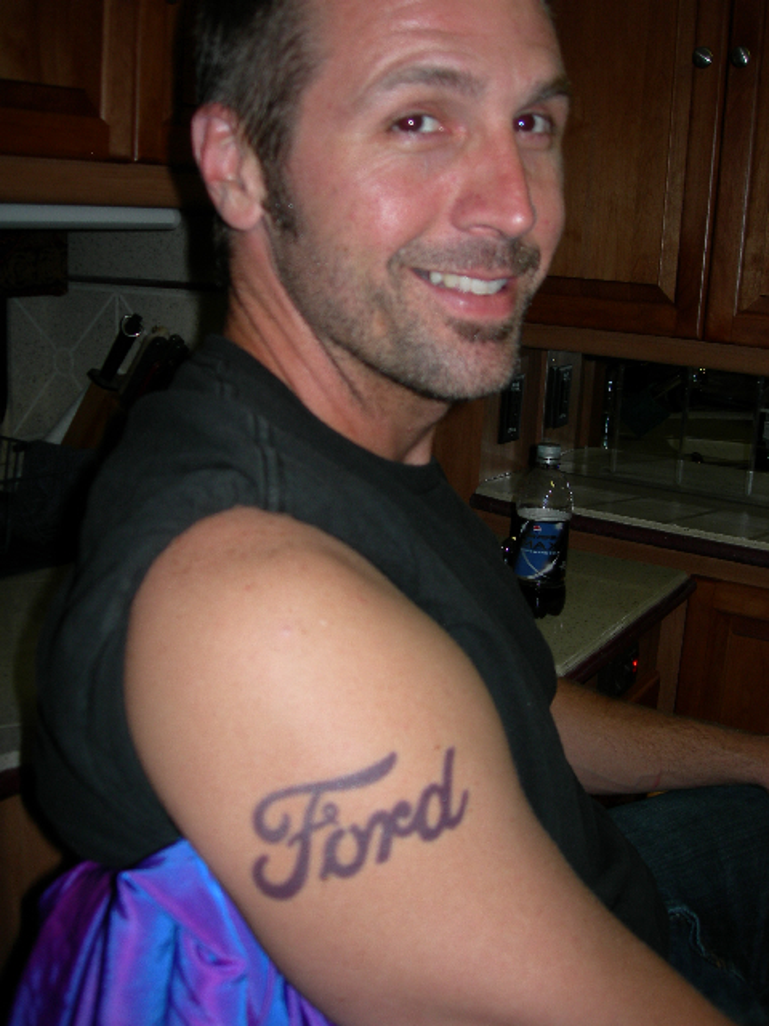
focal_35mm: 38
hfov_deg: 37.7
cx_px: 384
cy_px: 513
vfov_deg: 49.0
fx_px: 1126
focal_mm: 7.8
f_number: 2.8
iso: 50
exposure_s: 1/60.1
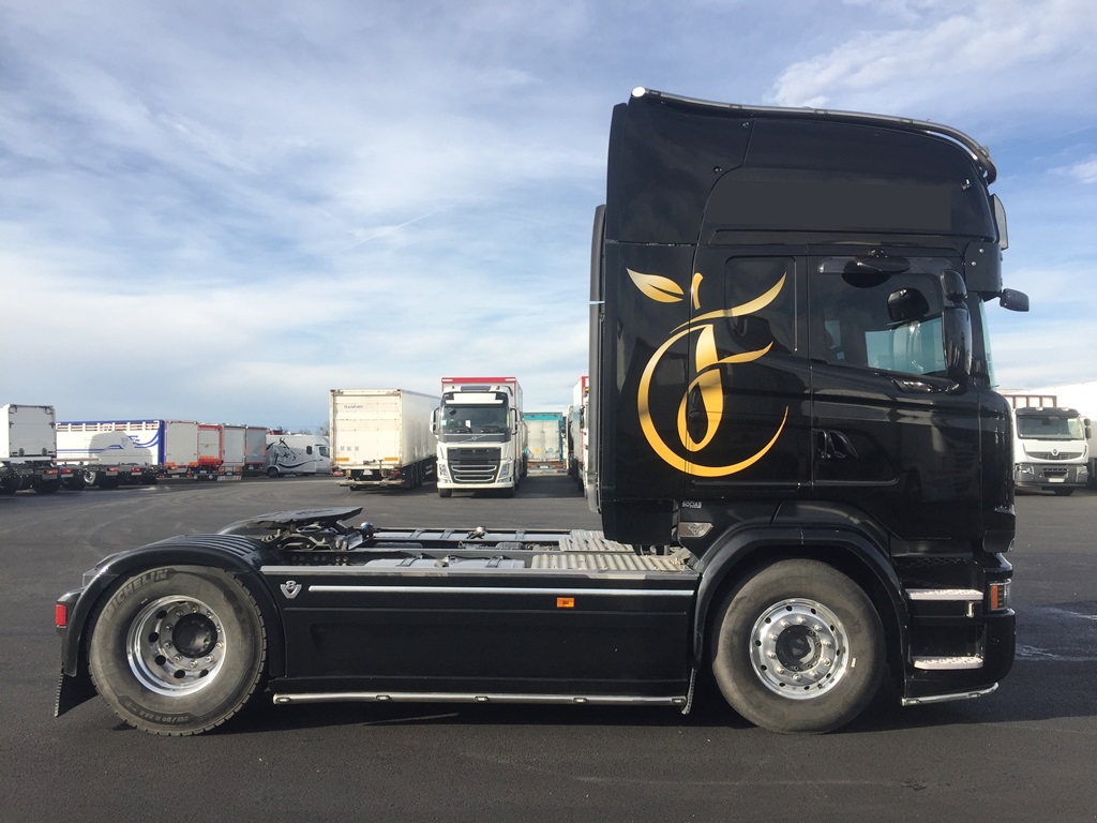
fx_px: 919
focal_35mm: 29
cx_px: 548
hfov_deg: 61.7
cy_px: 412
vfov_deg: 48.2
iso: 32
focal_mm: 4.15
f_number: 2.2
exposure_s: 1/1236
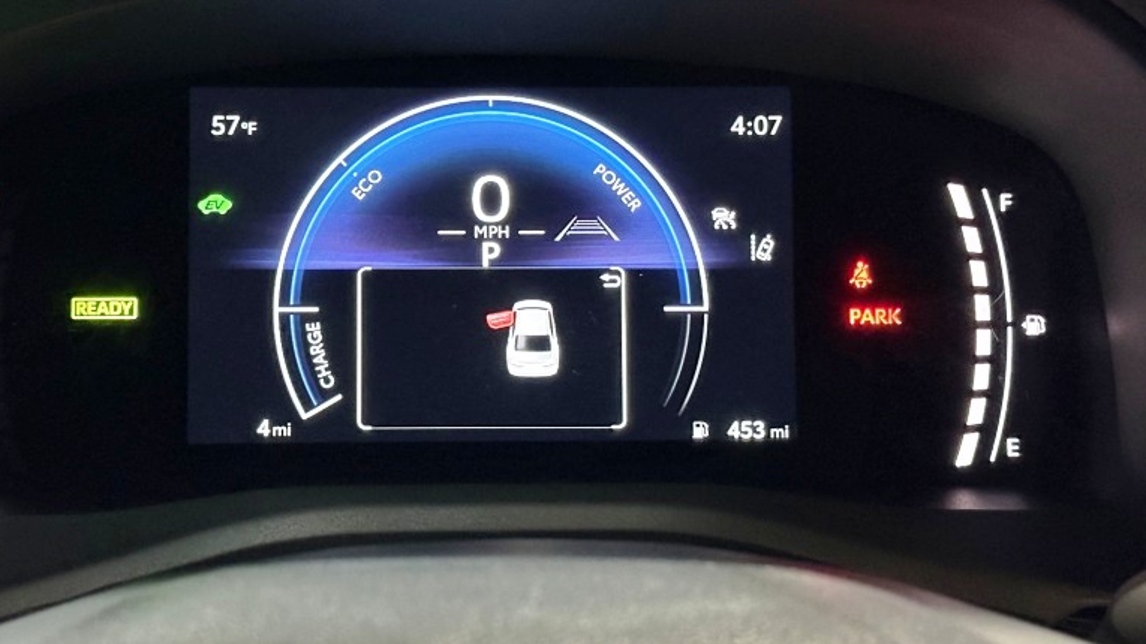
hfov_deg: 30.1
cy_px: 277
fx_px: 2127
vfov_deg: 17.2
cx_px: 473
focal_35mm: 70
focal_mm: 6.86
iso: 640
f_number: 1.78
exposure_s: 1/24
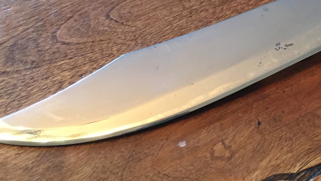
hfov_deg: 29.7
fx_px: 570
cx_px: 305
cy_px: 36
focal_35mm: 67
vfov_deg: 17.8
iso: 250
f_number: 2.2
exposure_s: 1/17
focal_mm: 4.15
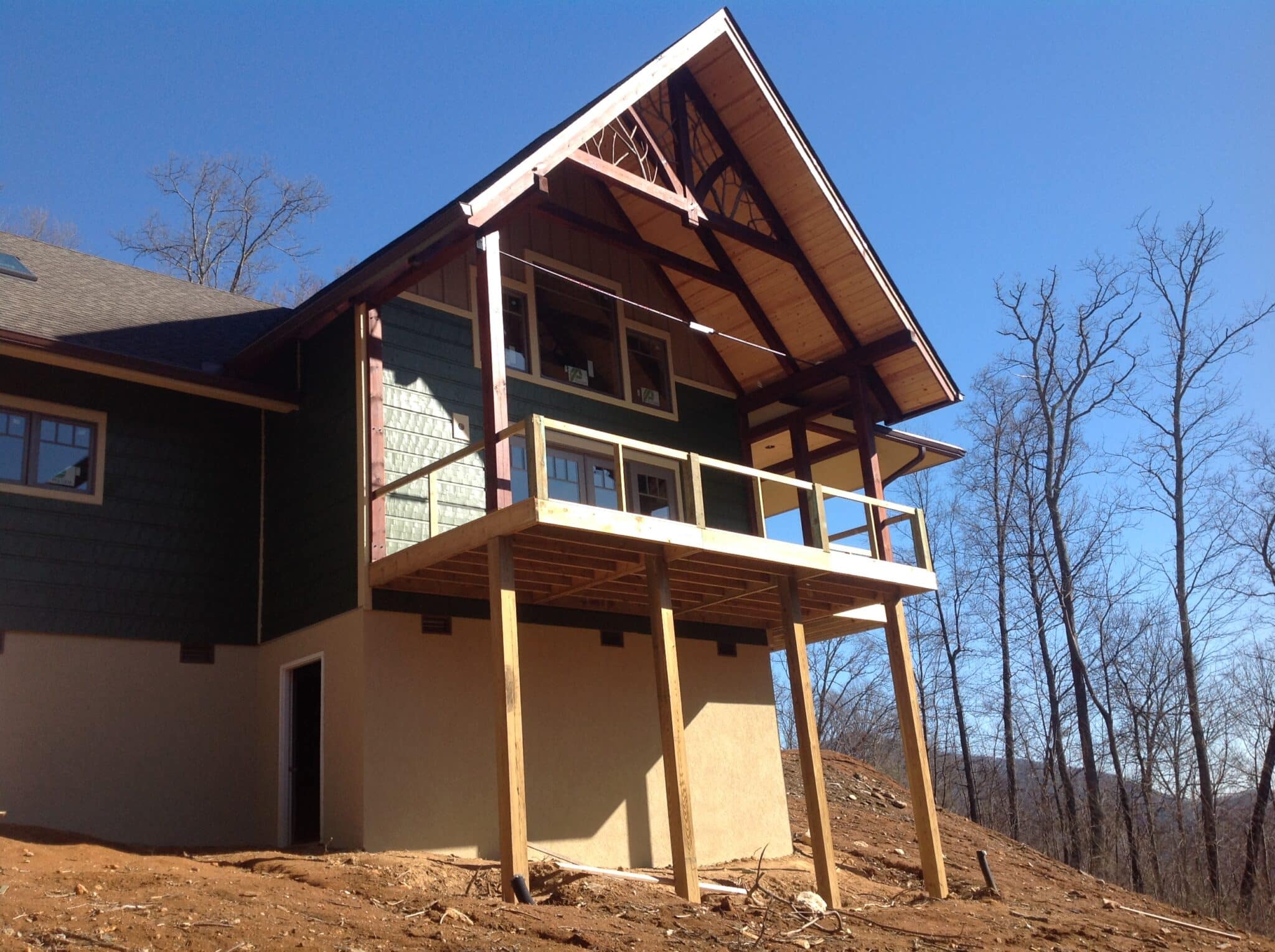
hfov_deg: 52.7
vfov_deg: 40.6
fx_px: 1287
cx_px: 638
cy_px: 476
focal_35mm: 35
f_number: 2.4
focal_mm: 4.28
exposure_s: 1/916
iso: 50
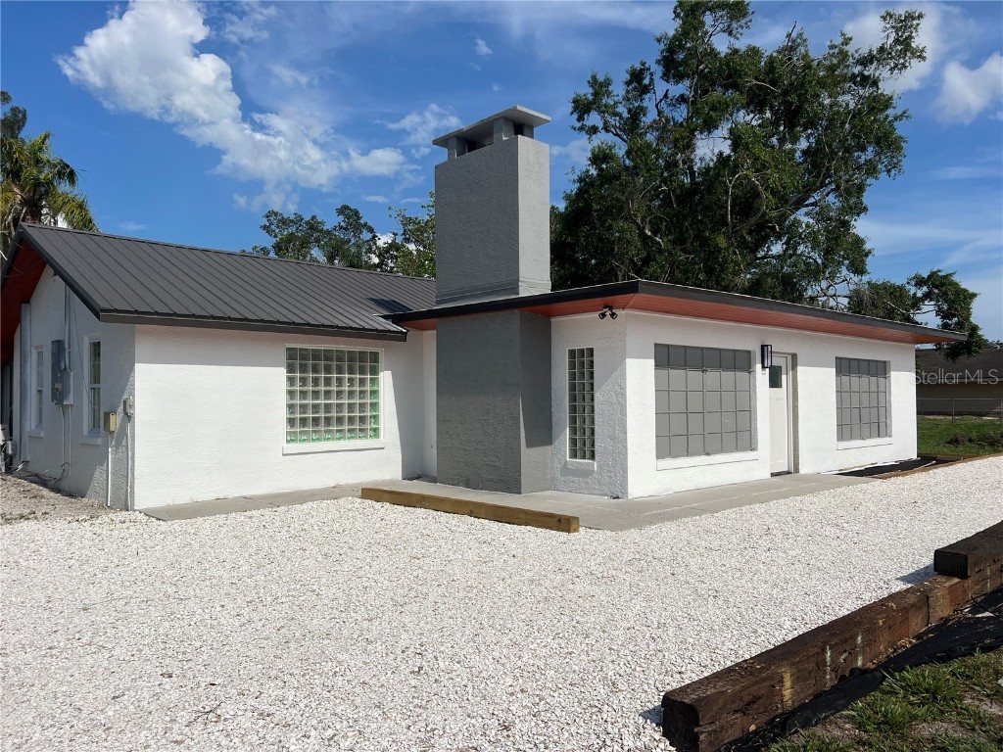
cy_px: 376
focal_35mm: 26
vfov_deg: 53.1
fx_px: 753
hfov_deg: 67.3
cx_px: 502
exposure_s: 1/12658
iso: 50
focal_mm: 5.7
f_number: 1.5
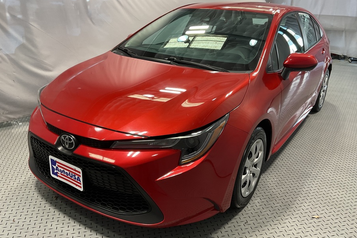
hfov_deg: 58.7
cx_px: 186
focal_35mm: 32
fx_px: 317
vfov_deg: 41.1
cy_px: 118
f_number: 1.8
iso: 50
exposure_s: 1/120
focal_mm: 3
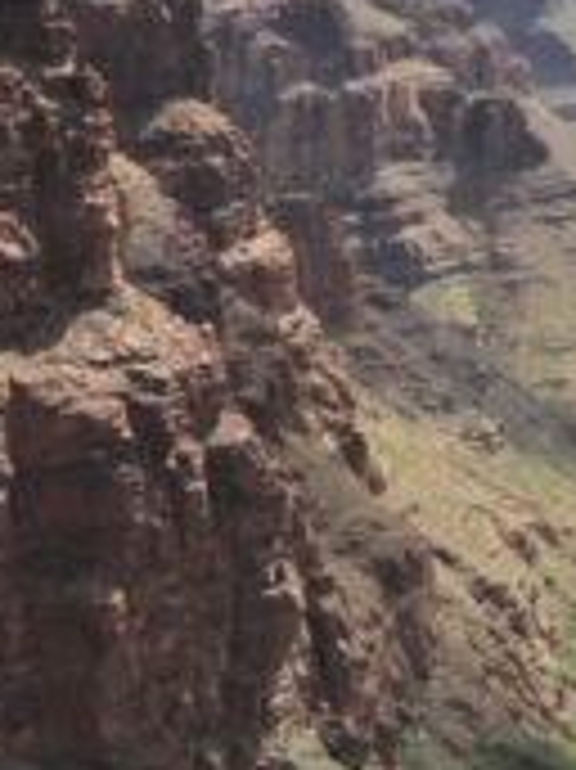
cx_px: 1120
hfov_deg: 9.0
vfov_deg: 12.8
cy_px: 365
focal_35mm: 155
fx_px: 3443
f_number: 10
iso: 200
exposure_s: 1/320
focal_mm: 18
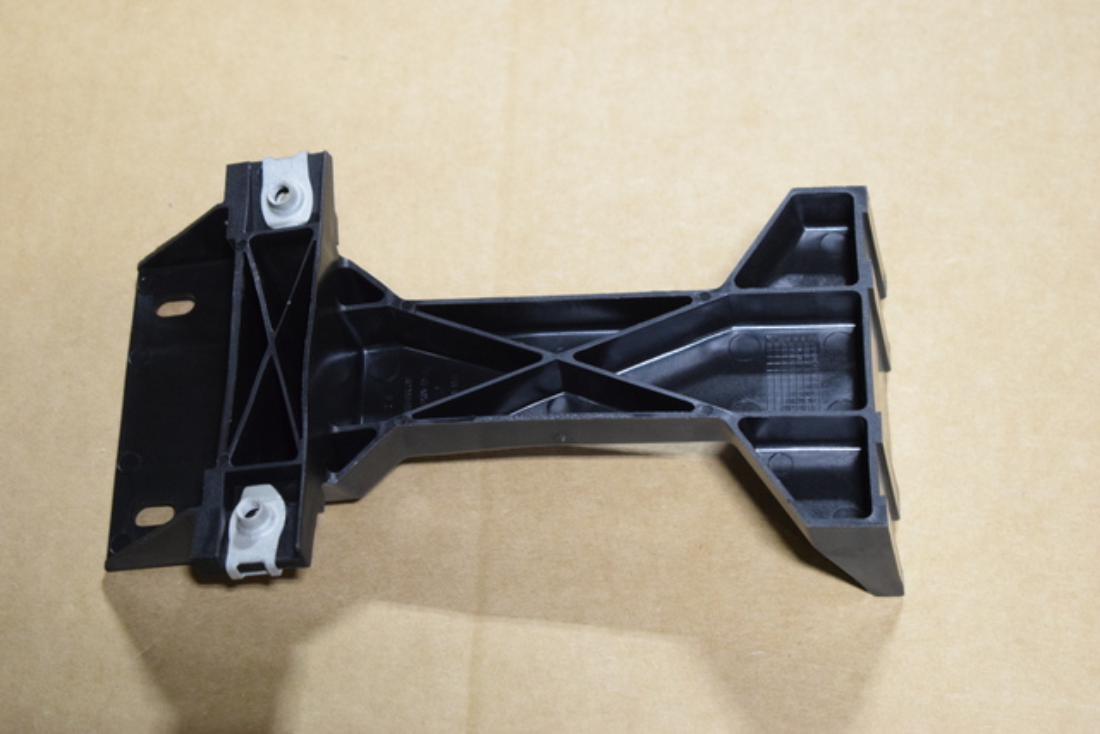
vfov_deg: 16.6
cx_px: 550
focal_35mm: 82
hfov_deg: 24.6
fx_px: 2521
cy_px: 367
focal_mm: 55
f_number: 5.6
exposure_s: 1/50
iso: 3200
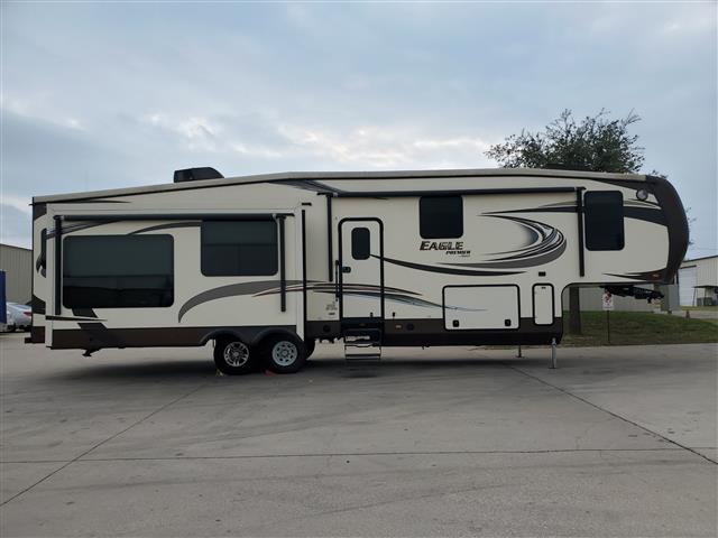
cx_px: 359
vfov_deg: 53.1
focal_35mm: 26
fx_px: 539
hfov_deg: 67.3
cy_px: 269
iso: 50
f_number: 2.4
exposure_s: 1/766
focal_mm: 4.3
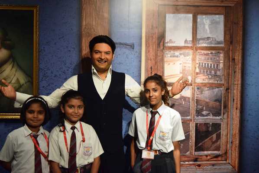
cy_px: 86
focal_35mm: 51
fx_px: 367
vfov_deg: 26.5
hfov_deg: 38.8
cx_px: 130
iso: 1250
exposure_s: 1/60
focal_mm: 34
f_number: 4.5
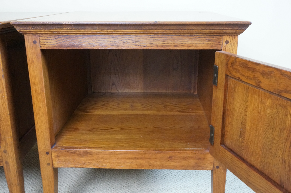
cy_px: 96
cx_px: 146
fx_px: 303
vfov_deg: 35.4
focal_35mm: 38
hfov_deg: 51.3
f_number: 10
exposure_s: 1/20
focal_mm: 25
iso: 3200
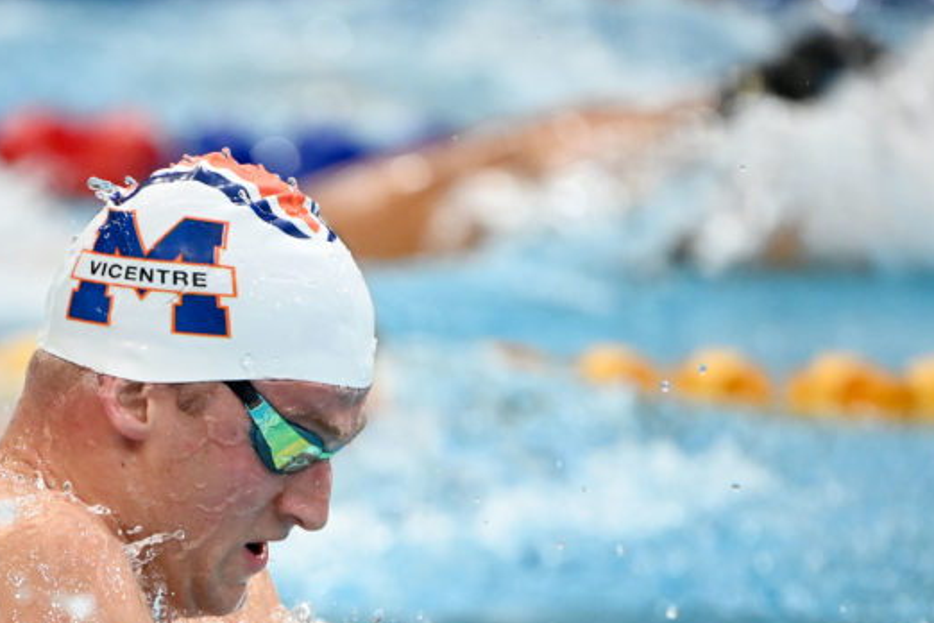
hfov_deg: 2.6
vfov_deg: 1.8
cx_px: 150
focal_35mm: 784
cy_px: 588
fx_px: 20339
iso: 6400
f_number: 4
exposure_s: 1/2000
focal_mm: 400
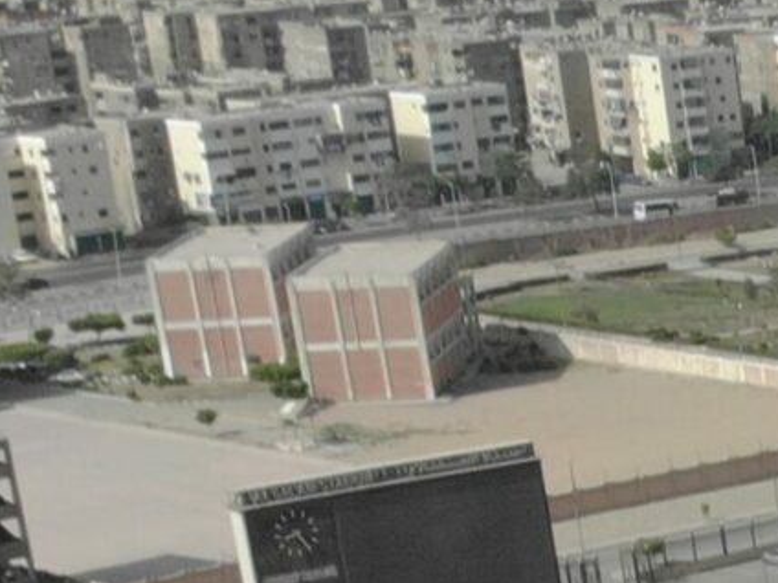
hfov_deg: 10.8
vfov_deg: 9.2
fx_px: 3259
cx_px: 2053
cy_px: 1411
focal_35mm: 145
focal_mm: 4.5
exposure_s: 1/1279
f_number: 2.8
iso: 100
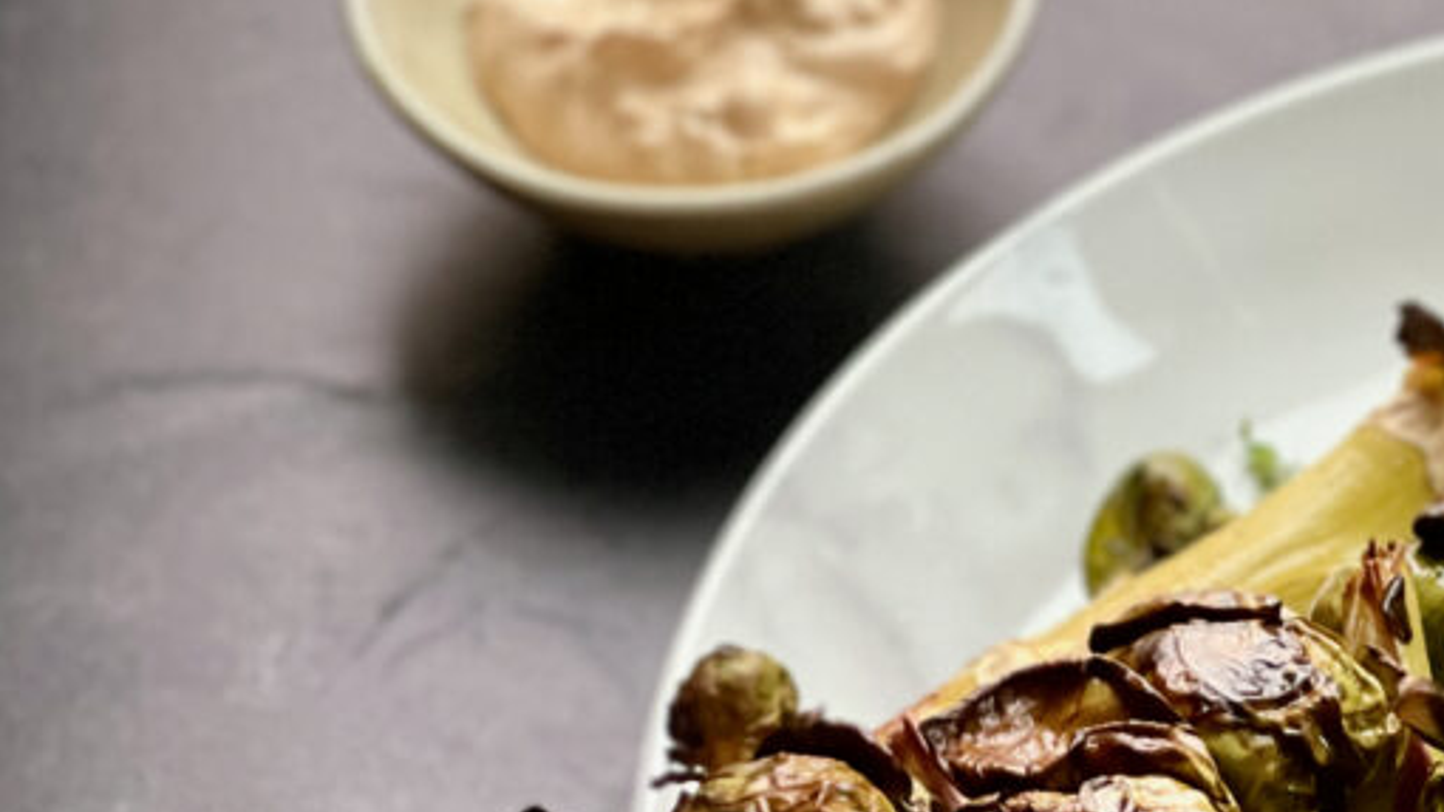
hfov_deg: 12.9
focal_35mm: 164
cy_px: 922
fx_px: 6280
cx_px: 1628
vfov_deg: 7.4
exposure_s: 1/40
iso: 160
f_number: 2.2
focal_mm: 7.5
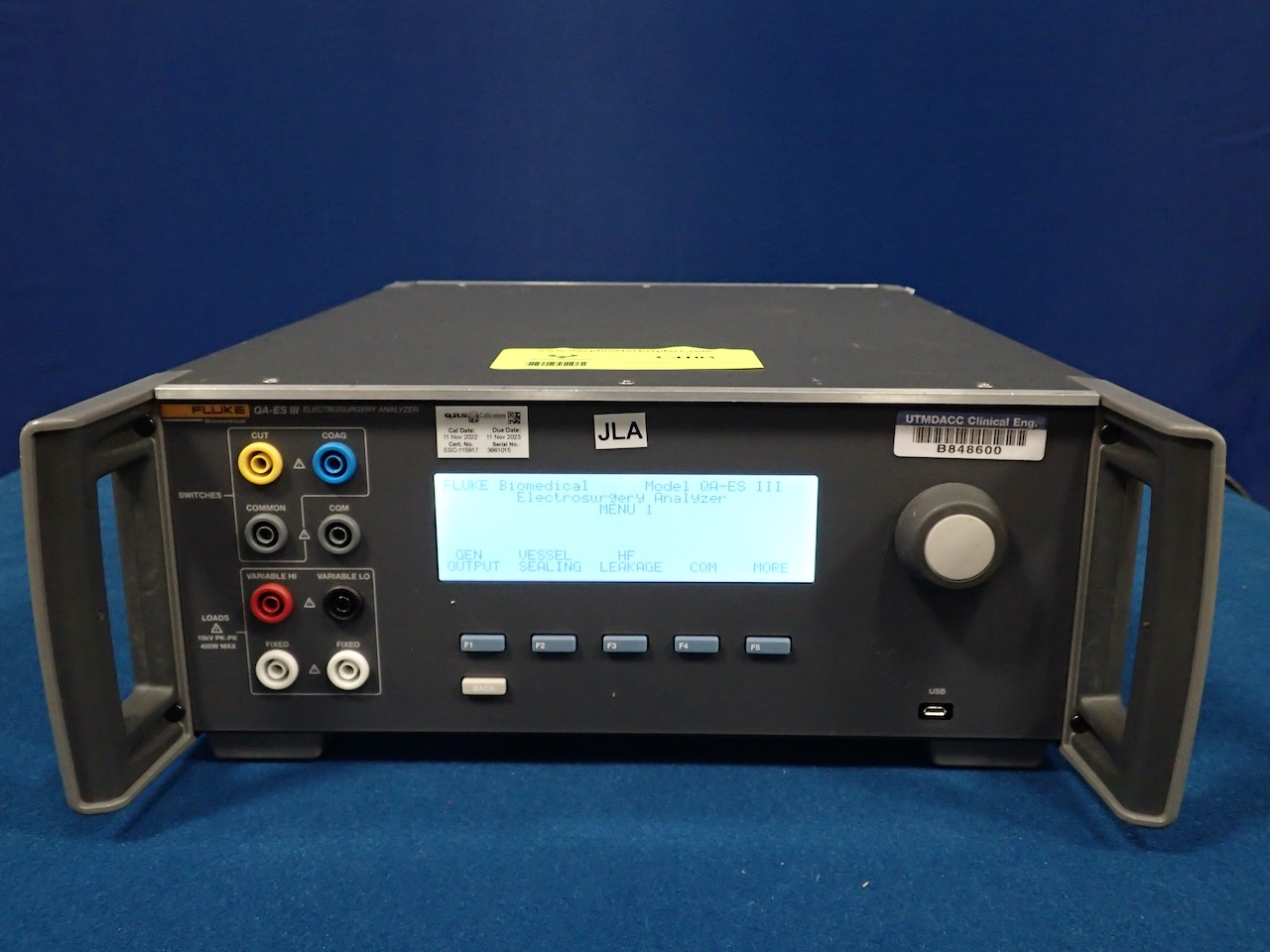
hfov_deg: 60.0
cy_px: 476
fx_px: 1101
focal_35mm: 30
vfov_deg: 46.8
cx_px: 635
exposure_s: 1/30
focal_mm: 5.5
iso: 500
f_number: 2.3
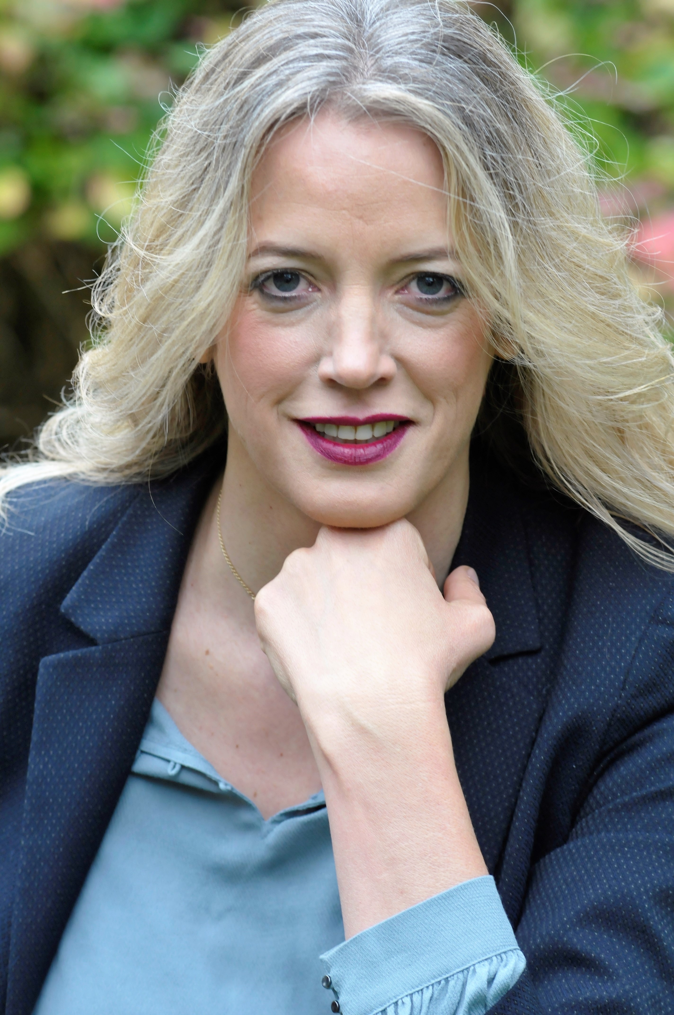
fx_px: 6123
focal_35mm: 218
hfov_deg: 6.3
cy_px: 508
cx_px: 337
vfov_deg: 9.5
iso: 800
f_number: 5
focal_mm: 145
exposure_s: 1/100
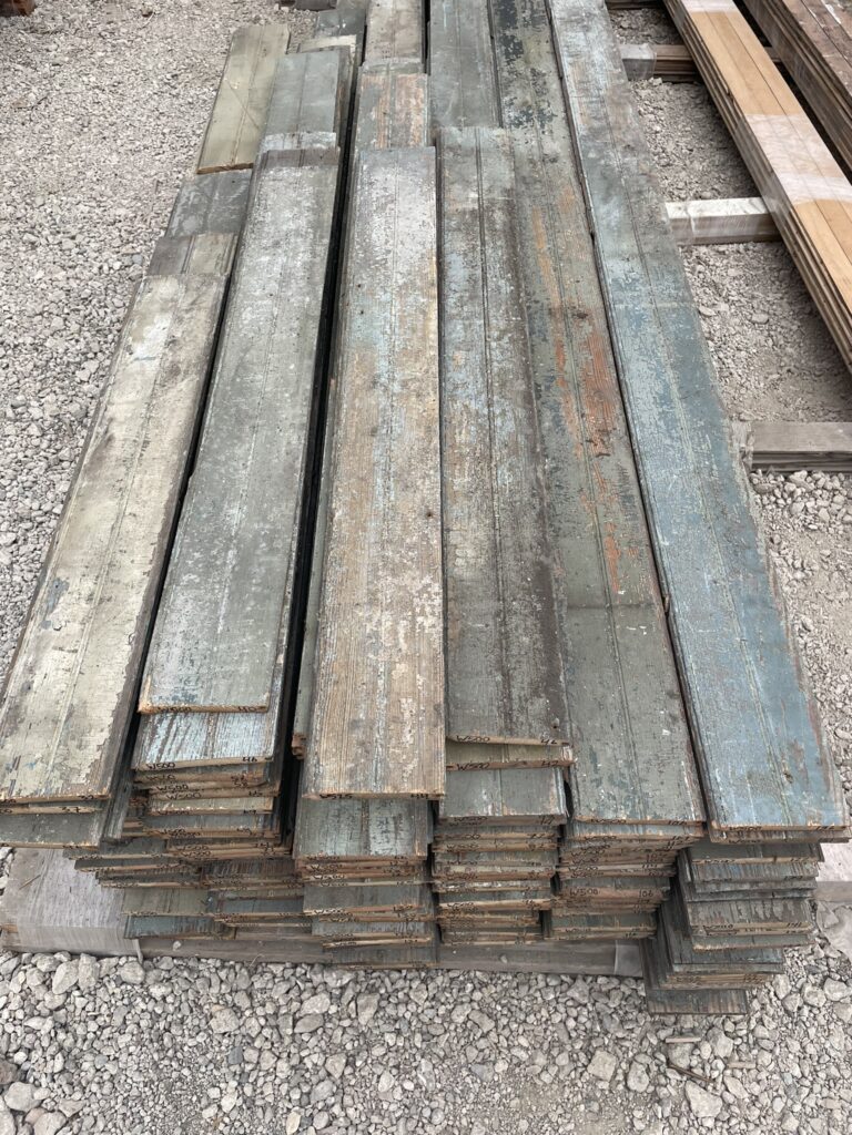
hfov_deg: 53.1
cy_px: 568
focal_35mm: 26
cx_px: 426
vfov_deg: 67.3
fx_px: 853
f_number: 1.6
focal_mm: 4.2
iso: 32
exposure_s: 1/158
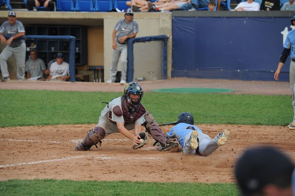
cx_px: 148
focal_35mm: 270
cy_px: 98
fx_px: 2212
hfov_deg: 7.6
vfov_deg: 5.1
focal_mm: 270
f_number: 5.6
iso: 640
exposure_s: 1/800
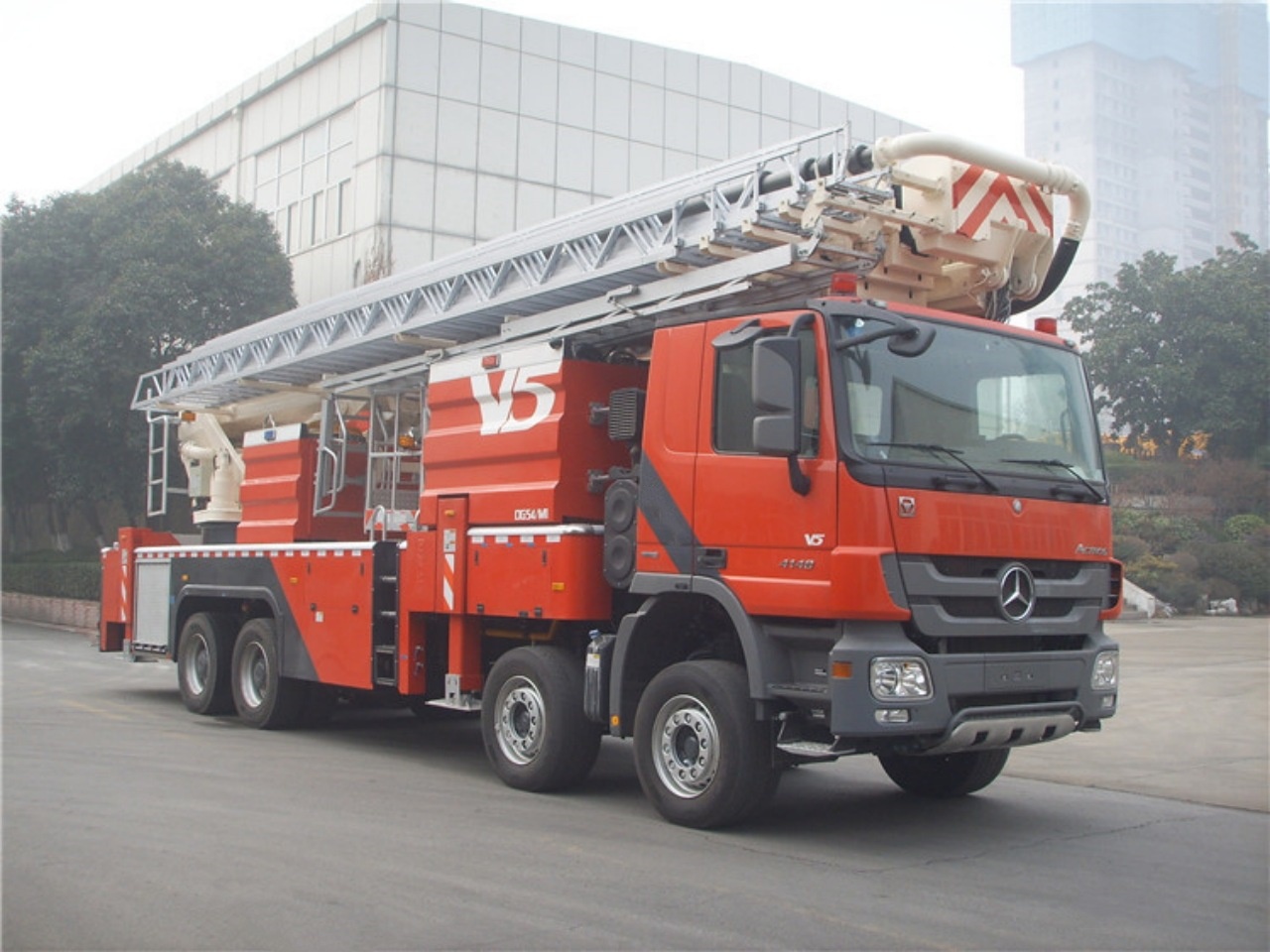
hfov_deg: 47.9
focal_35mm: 39
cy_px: 476
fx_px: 1431
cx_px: 635
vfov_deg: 36.8
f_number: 3.5
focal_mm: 6.6
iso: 50
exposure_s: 1/250
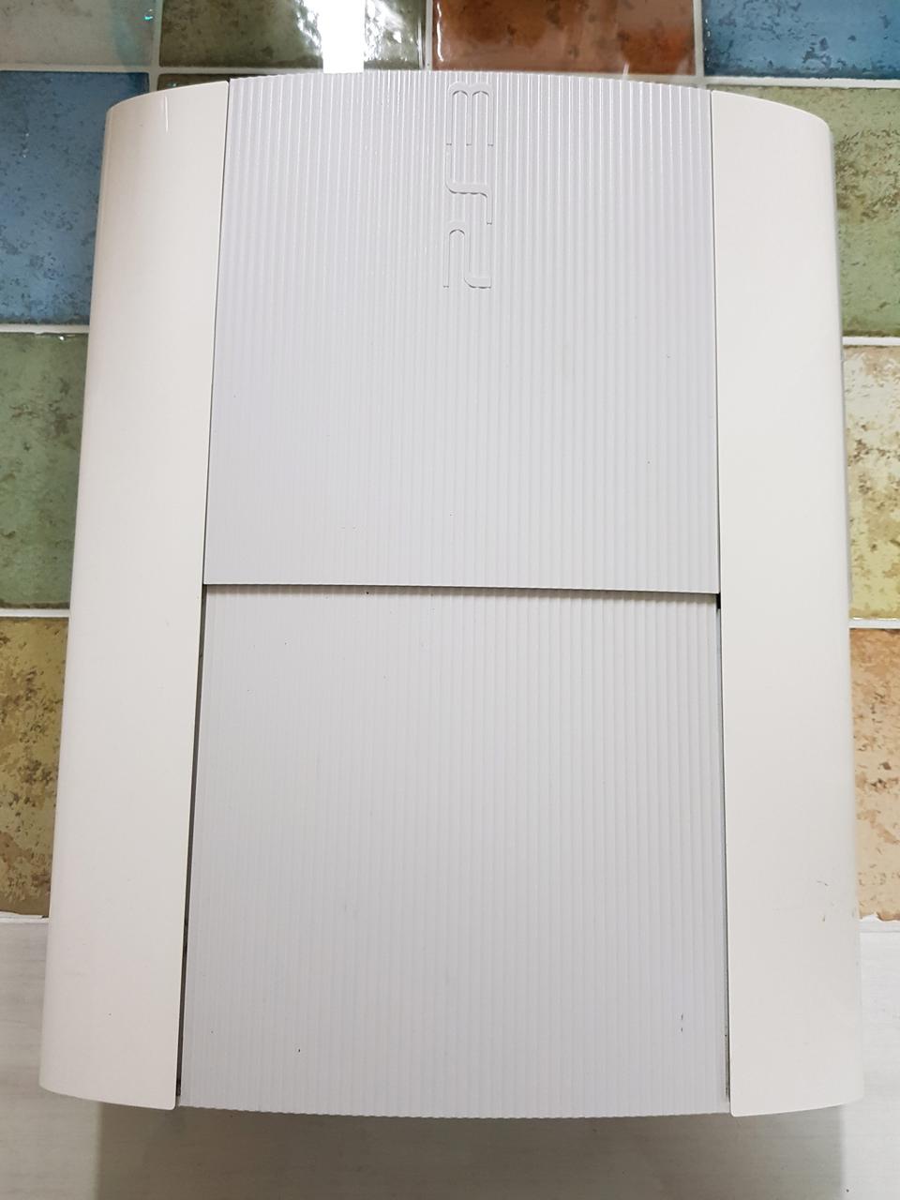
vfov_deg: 67.3
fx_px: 901
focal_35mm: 26
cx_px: 450
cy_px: 600
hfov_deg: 53.1
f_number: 1.7
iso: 200
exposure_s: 1/30
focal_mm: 4.3
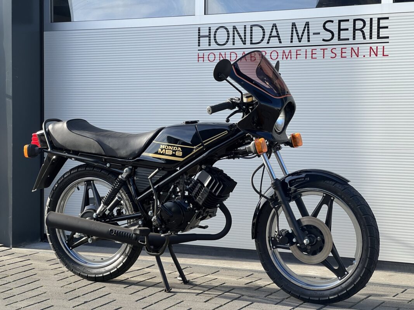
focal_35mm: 77
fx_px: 921
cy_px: 155
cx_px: 207
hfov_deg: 25.3
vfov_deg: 19.1
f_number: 2.8
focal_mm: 9
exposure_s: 1/184
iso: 32
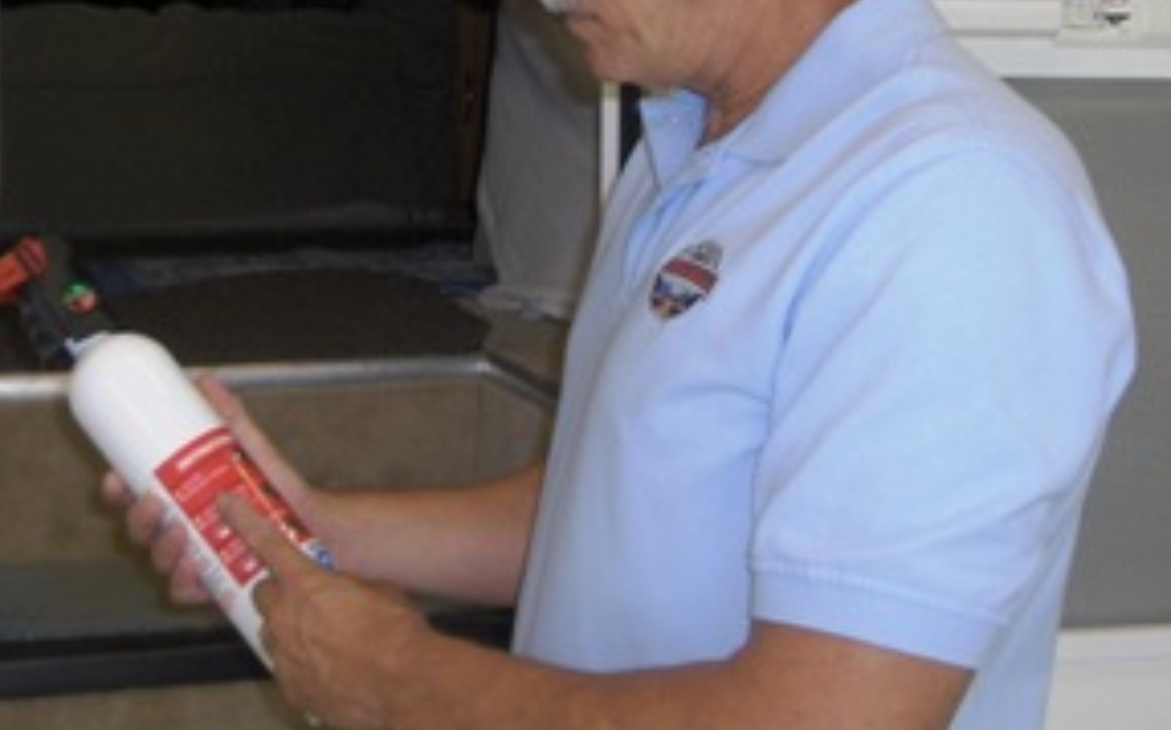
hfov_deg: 34.9
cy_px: 249
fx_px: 1850
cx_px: 441
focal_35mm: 58
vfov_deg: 22.3
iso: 100
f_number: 2.6
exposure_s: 1/60
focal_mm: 5.8
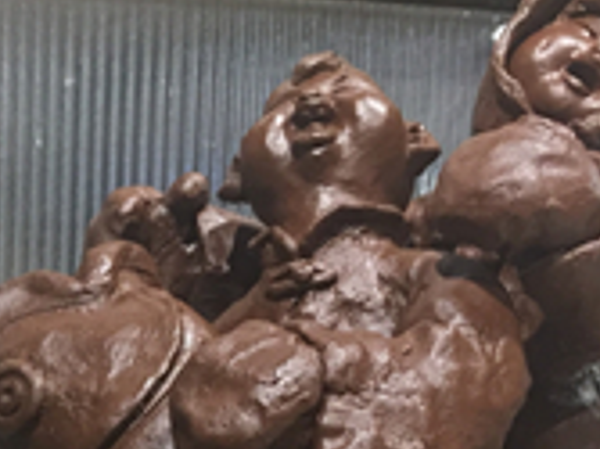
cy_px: 704
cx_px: -255
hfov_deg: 17.3
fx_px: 1801
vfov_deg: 13.3
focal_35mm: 104
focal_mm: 4.15
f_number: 2.2
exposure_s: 1/17
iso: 64
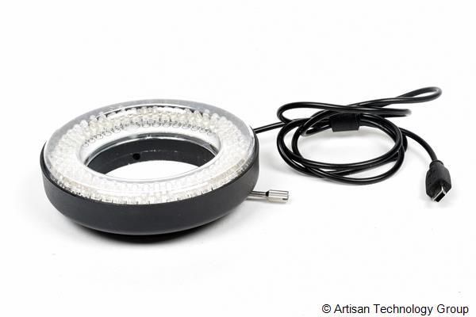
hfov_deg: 45.0
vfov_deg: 30.8
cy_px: 158
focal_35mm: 44
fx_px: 575
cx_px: 238
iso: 200
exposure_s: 1/200
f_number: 11
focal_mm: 29
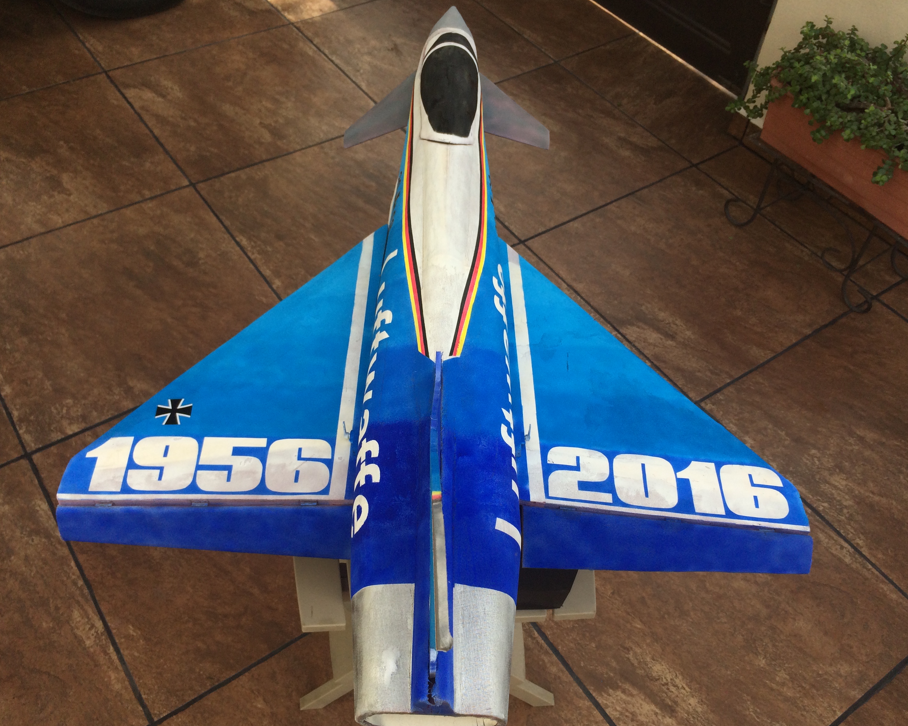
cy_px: 367
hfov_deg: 57.2
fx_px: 833
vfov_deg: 47.1
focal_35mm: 31
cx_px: 439
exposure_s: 1/820
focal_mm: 4.15
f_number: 2.2
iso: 32
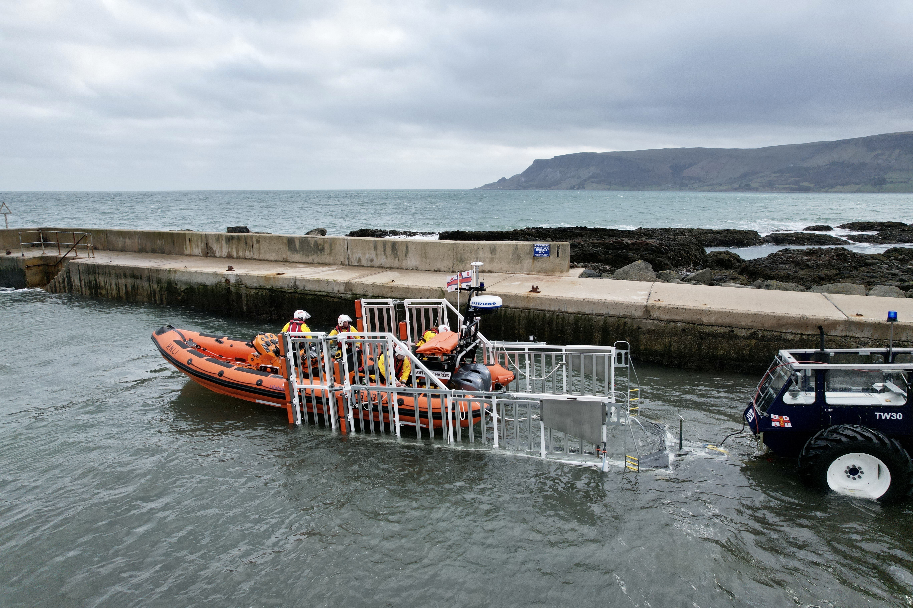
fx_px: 558
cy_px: 304
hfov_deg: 78.6
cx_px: 456
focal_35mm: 22
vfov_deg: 57.2
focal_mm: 8.38
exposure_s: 1/1000
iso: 150
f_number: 2.8
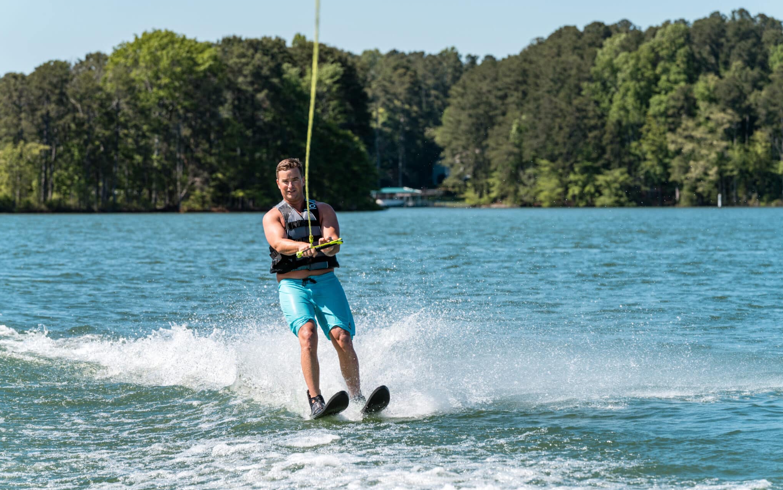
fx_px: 3308
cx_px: 391
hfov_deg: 13.5
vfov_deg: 8.5
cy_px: 238
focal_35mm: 155
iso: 160
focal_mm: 151
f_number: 6.3
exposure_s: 1/800
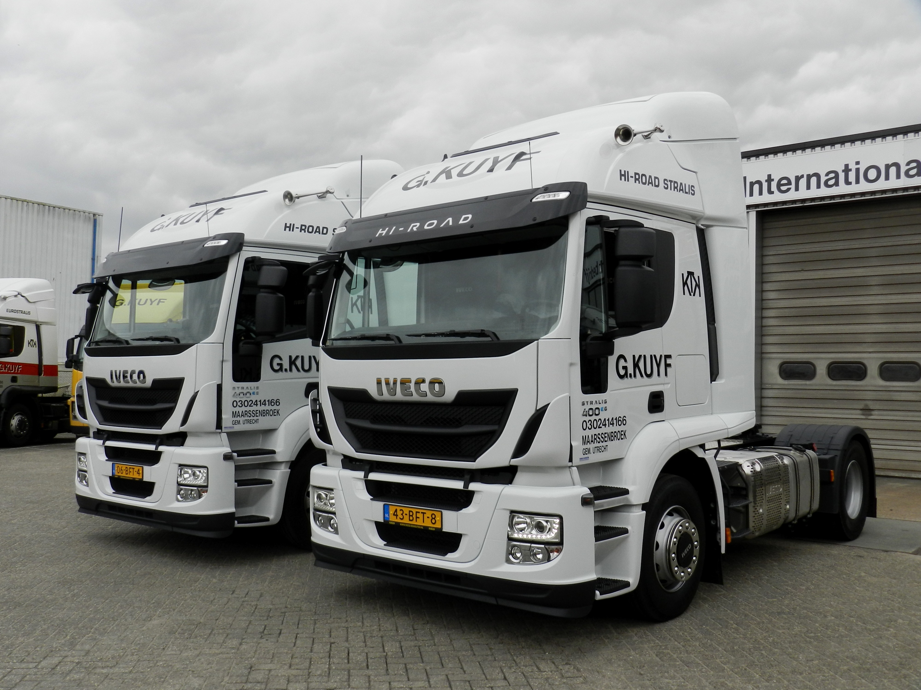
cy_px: 345
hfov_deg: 56.8
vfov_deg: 44.2
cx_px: 460
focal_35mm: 32
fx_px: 851
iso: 160
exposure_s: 1/640
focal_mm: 5.6
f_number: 3.7
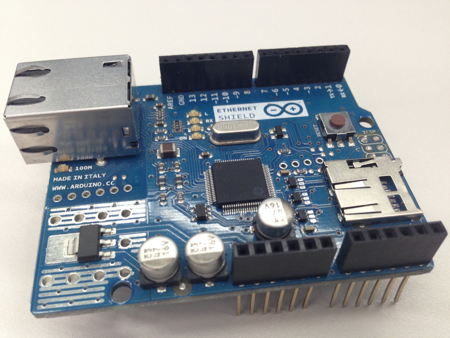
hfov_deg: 55.4
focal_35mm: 33
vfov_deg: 42.9
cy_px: 169
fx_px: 429
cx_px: 225
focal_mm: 4.12
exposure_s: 1/20
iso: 100
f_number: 2.4
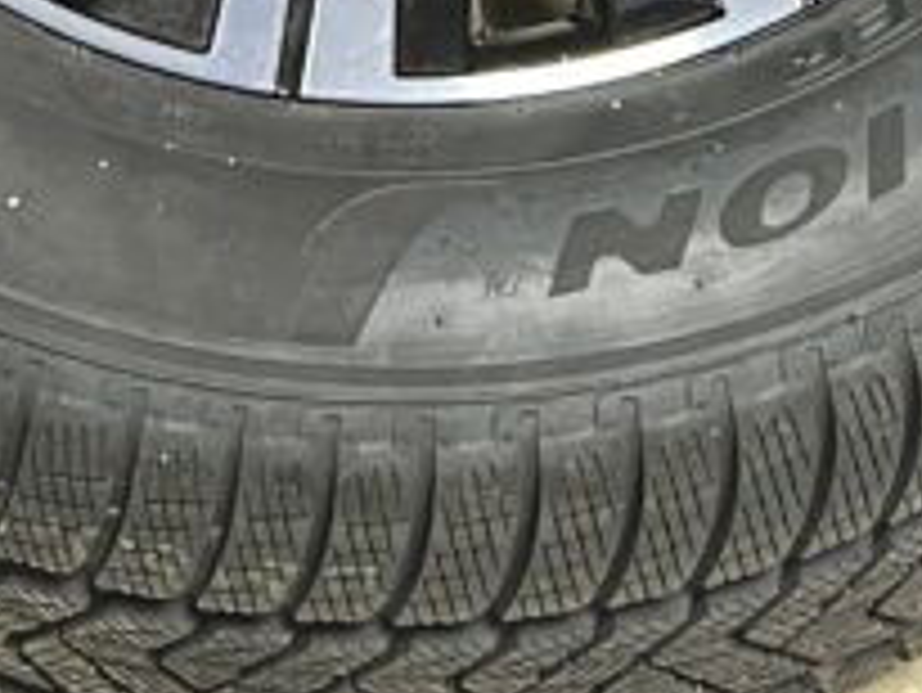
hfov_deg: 15.2
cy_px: -1251
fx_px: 3465
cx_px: 445
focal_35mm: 130
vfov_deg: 9.4
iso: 200
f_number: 1.5
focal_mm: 5.7
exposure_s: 1/50
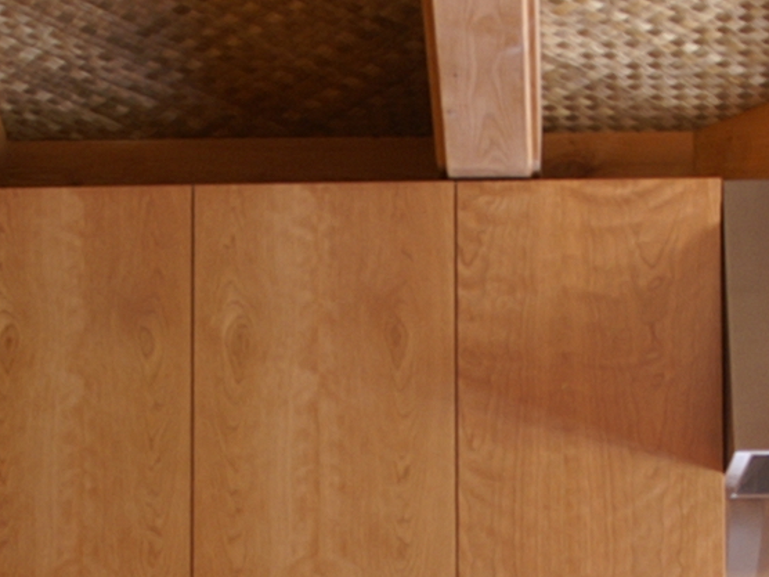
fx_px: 2946
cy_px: 614
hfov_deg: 14.9
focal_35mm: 133
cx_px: 336
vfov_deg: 11.0
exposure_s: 1/1.43
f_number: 5.6
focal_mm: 17
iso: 100
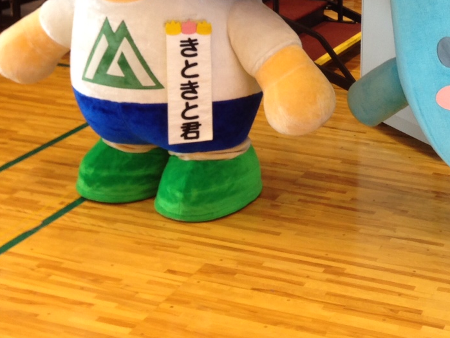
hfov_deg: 24.7
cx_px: 393
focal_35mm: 77
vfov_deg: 18.3
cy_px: -53
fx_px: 1001
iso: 50
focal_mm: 4.12
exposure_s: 1/40
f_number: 2.4
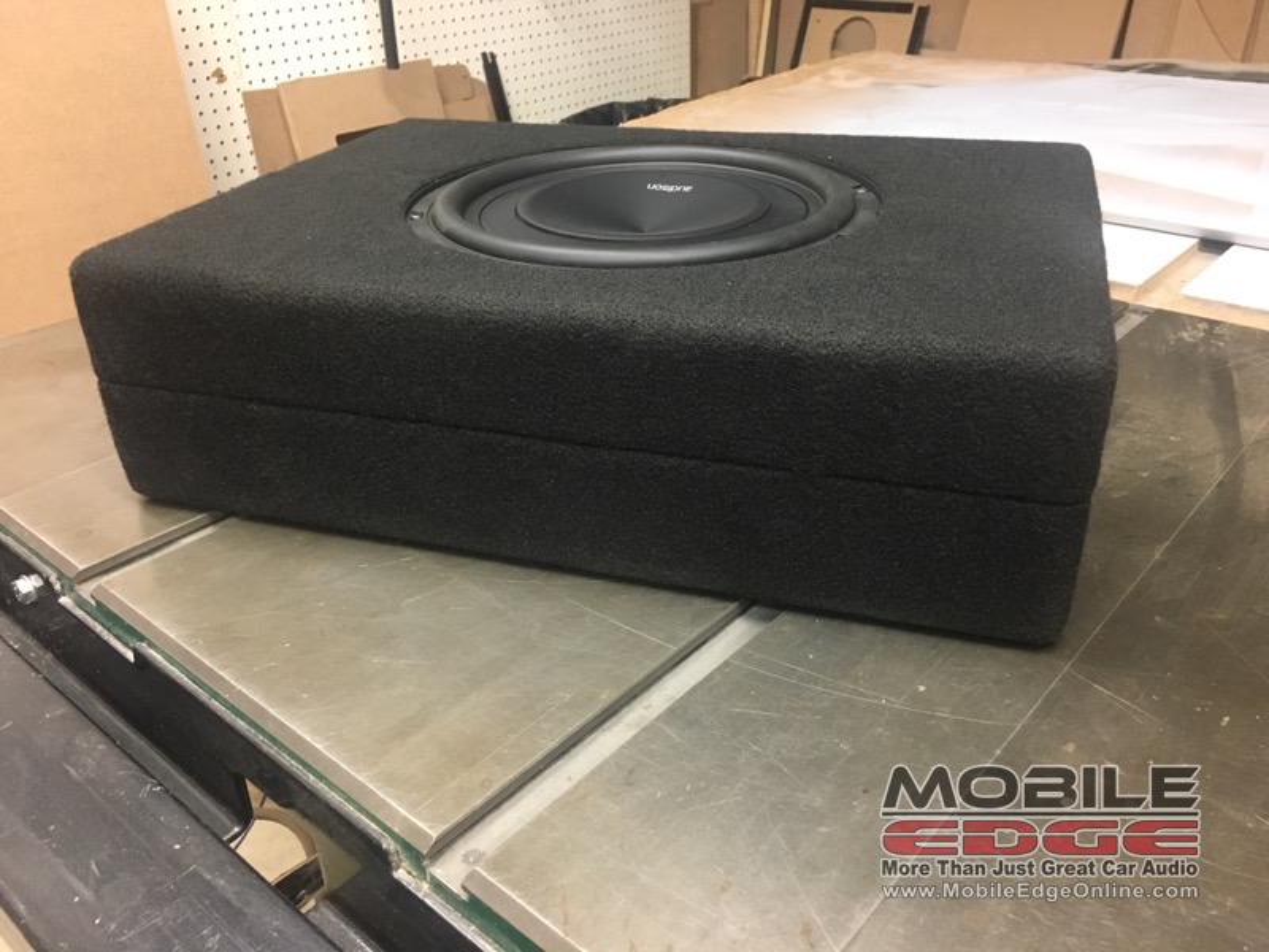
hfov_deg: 61.7
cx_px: 634
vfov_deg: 48.2
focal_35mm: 29
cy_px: 476
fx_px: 1063
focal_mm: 4.15
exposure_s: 1/24
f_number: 2.2
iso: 200
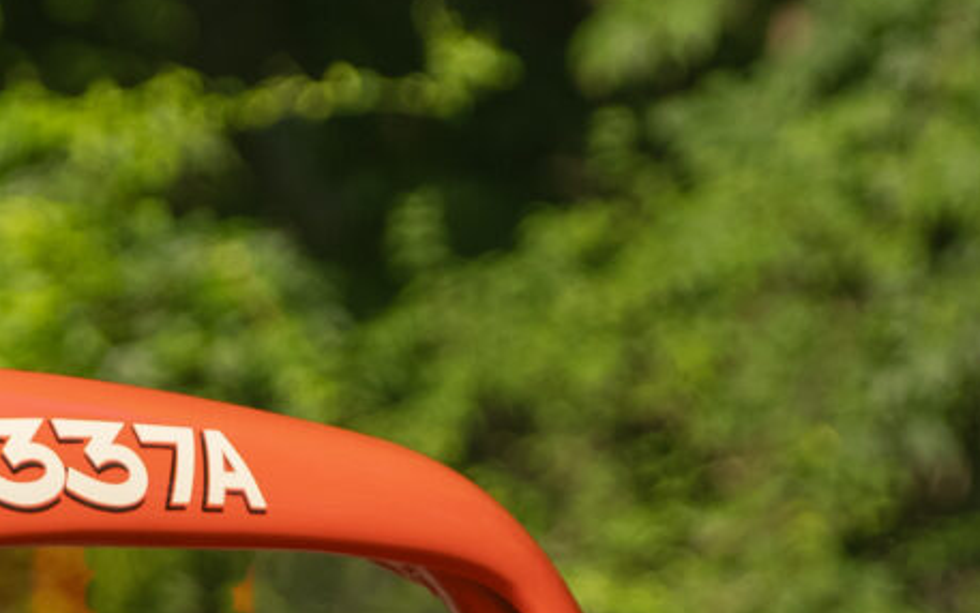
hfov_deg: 1.5
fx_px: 38153
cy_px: 1064
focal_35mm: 1428
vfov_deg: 0.9
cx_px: 15
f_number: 4.5
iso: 250
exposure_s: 1/200
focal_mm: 250
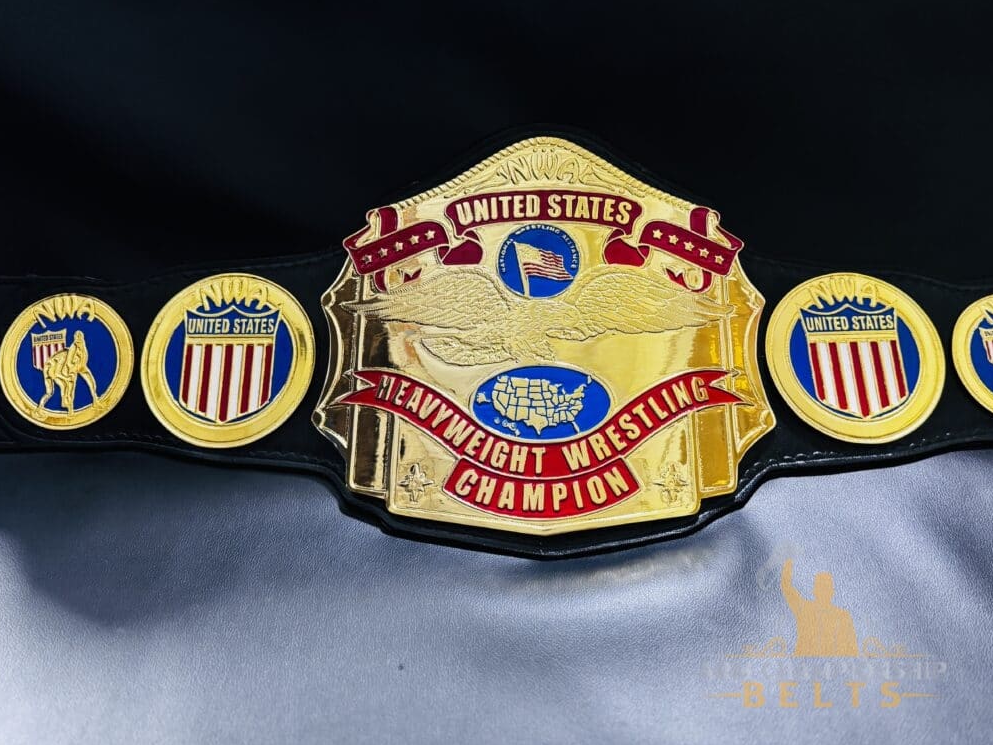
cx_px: 541
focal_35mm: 29
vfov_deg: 48.0
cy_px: 301
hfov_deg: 61.5
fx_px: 832
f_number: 1.78
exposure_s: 1/60
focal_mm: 6.86
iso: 500
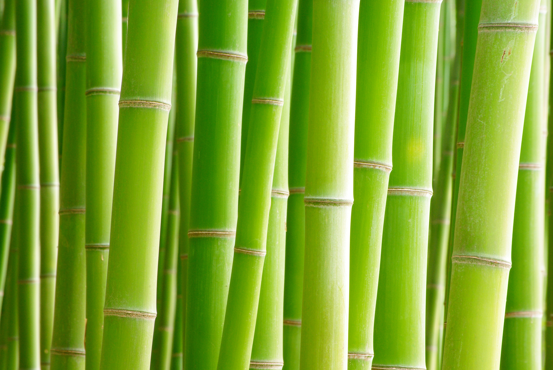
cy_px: 185
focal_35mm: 270
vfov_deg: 5.1
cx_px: 276
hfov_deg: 7.6
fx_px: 4152
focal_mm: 180
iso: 200
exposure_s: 1
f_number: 19
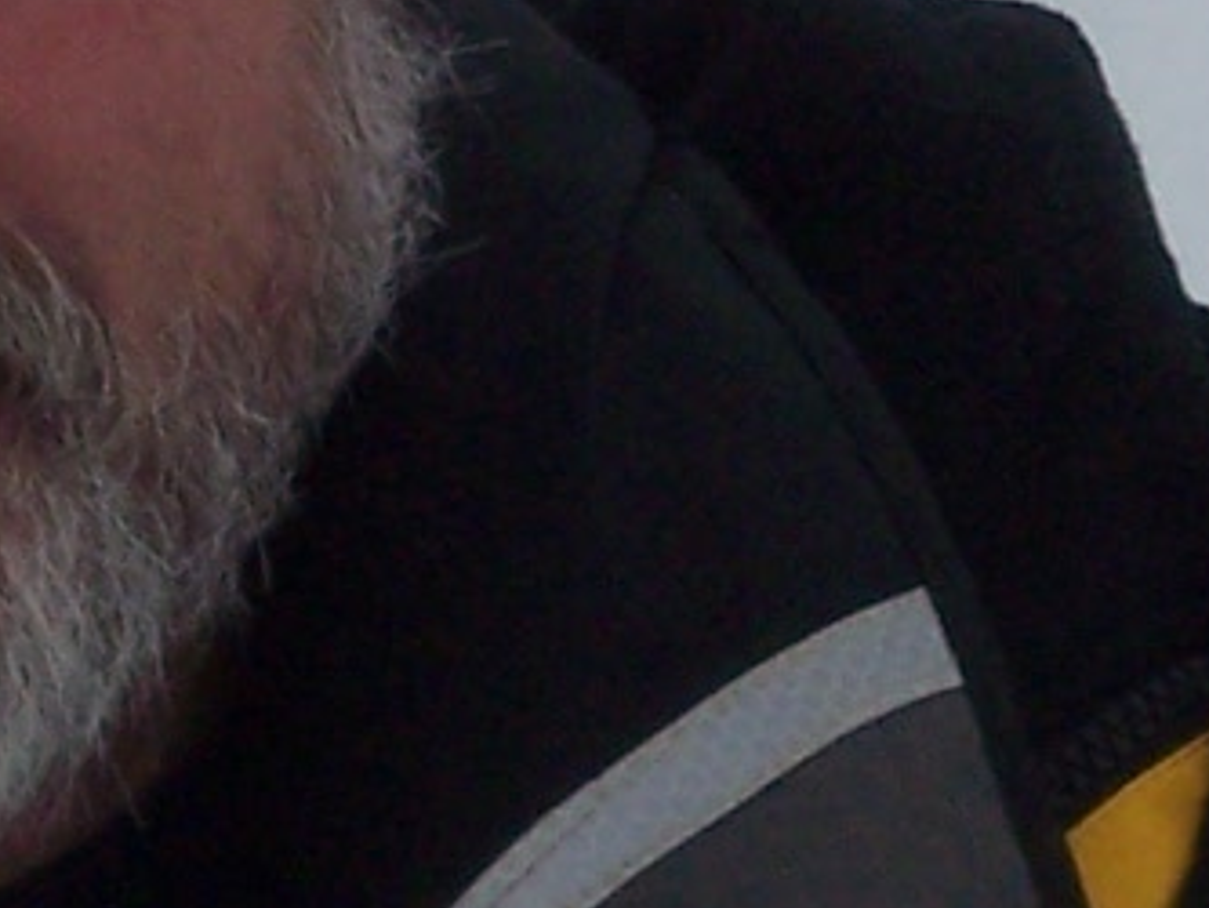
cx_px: -363
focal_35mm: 719
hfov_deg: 2.8
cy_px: -545
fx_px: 25121
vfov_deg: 2.1
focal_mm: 24
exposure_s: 1/1000
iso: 100
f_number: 6.7
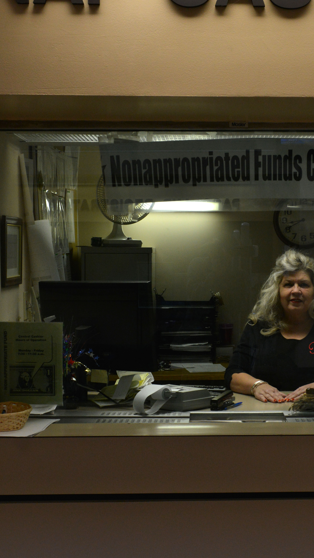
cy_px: 314
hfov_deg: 23.7
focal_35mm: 50
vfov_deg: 41.3
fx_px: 740
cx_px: 234
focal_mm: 32
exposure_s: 1/50
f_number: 8
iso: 640
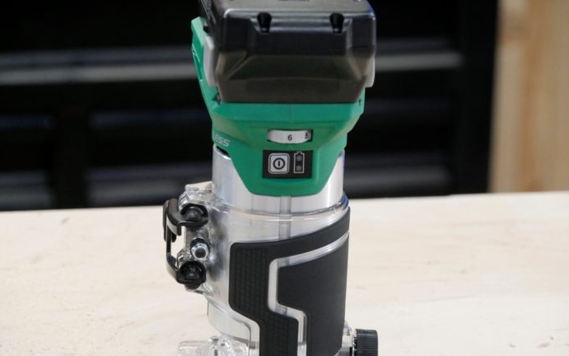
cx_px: 285
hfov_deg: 11.1
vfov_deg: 7.0
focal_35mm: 188
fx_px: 2916
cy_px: 211
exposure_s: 1/160
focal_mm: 88
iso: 3200
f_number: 5.4
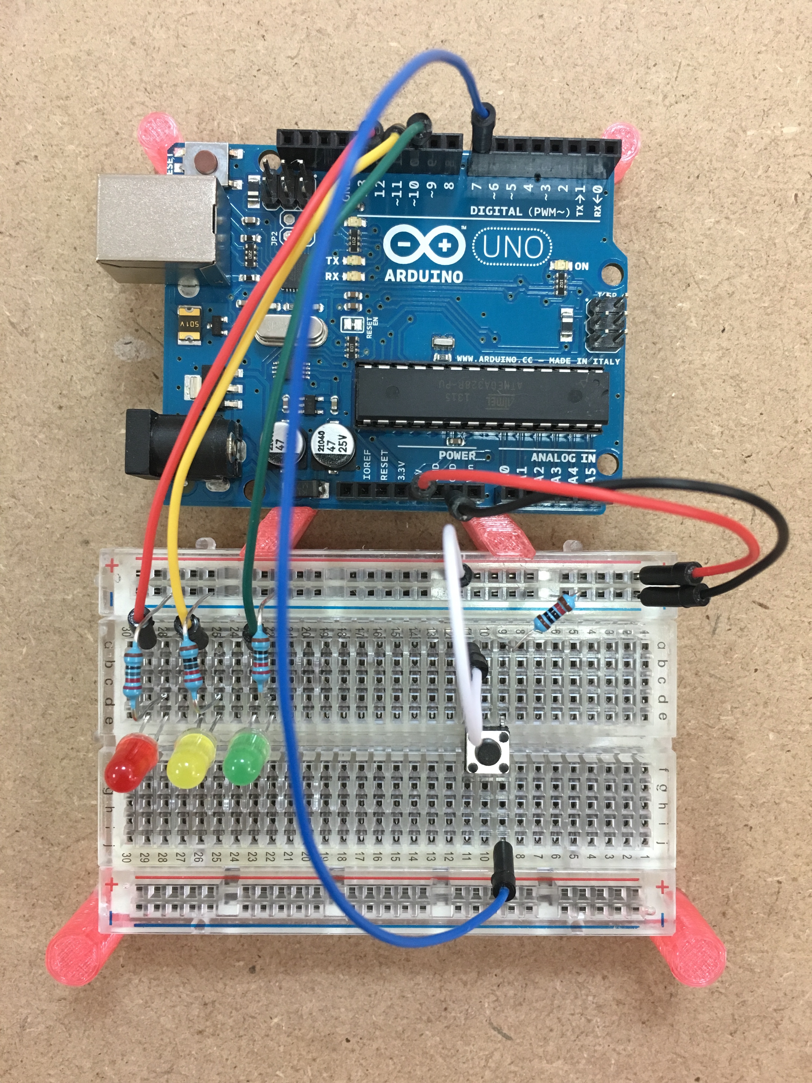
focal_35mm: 29
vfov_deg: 61.7
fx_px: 907
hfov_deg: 48.2
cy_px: 542
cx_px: 406
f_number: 2.2
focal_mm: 4.15
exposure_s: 1/33
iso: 160
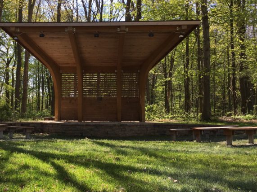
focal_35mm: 39
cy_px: 85
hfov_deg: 47.1
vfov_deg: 36.8
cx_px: 86
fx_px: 289
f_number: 2.2
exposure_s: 1/444
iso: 25
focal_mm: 4.15
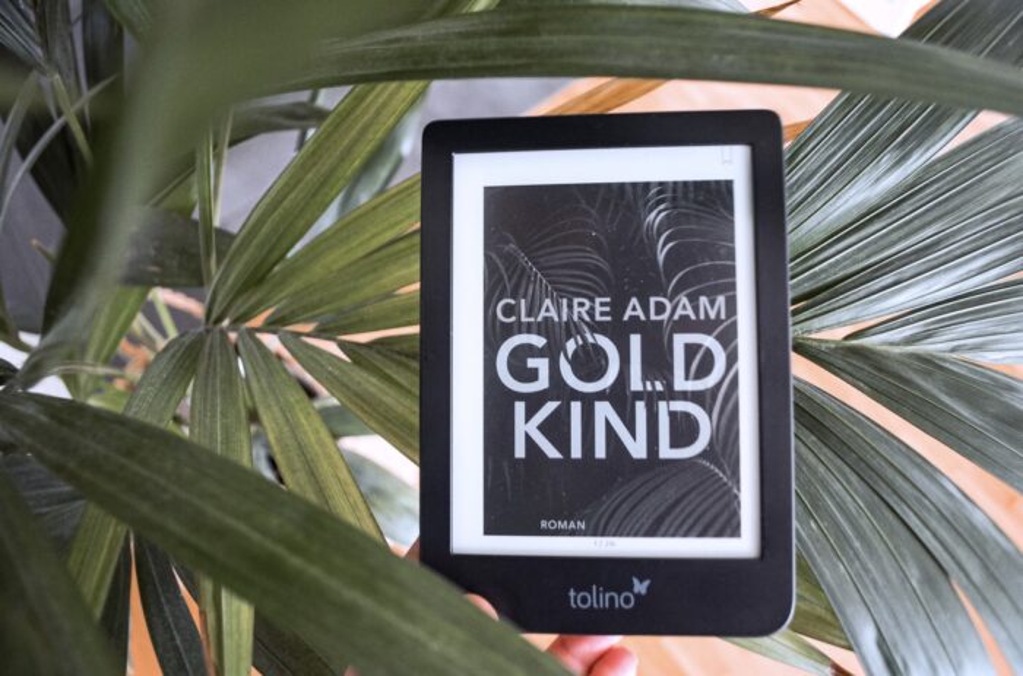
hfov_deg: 67.5
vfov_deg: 47.7
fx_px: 765
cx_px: 512
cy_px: 338
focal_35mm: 27
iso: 1600
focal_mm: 18
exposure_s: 1/15
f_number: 3.5
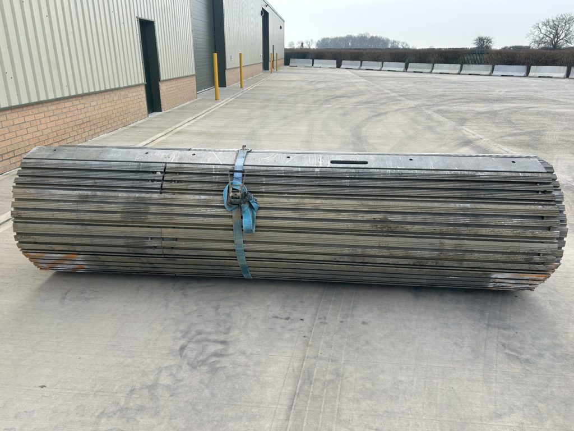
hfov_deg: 67.3
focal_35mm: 26
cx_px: 287
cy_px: 216
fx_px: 431
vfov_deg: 53.1
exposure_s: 1/840
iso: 50
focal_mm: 5.7
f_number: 1.5
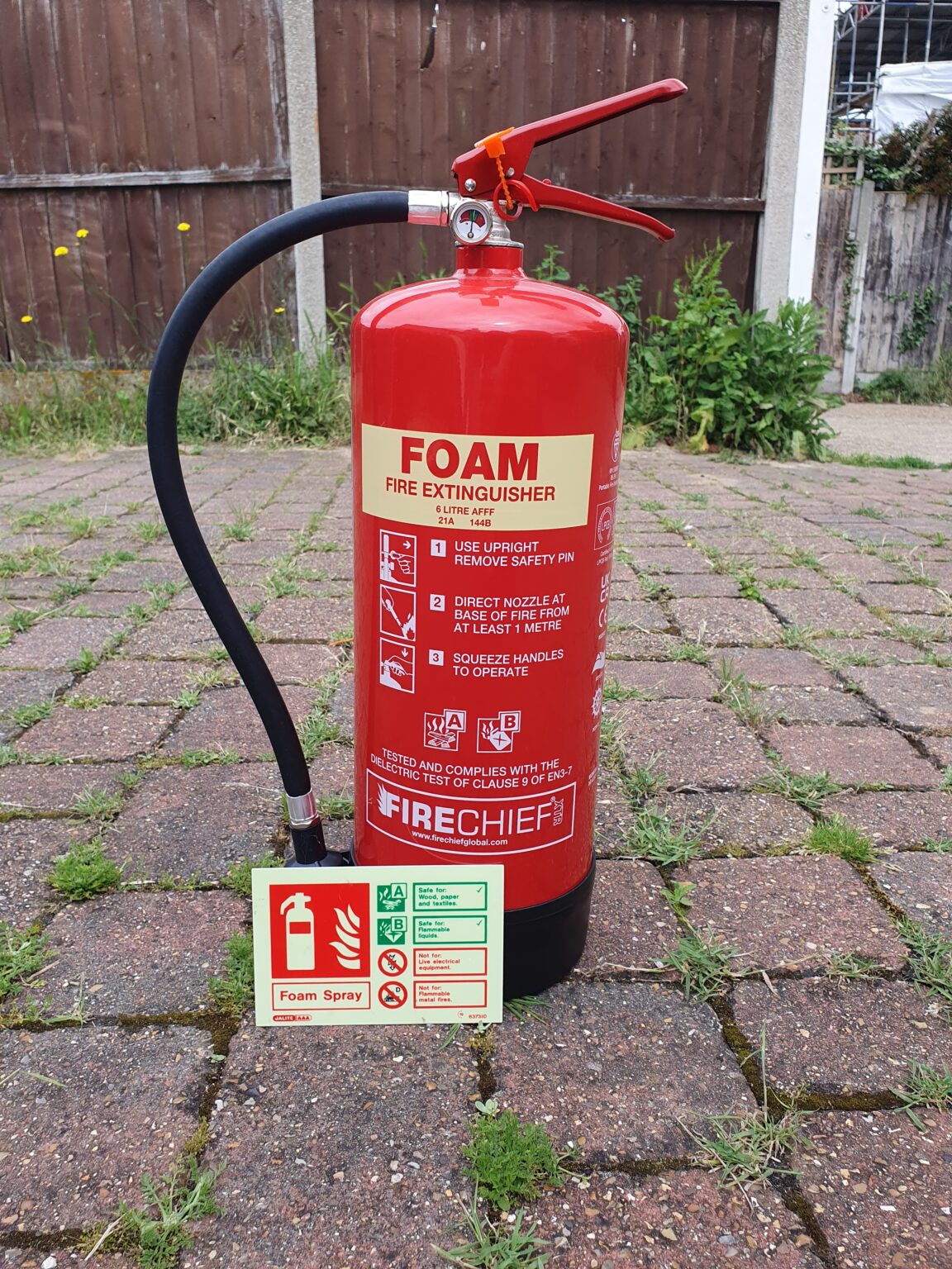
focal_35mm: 26
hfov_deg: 53.1
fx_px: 953
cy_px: 634
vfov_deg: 67.3
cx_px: 476
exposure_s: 1/700
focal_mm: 4.32
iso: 50
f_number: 2.4
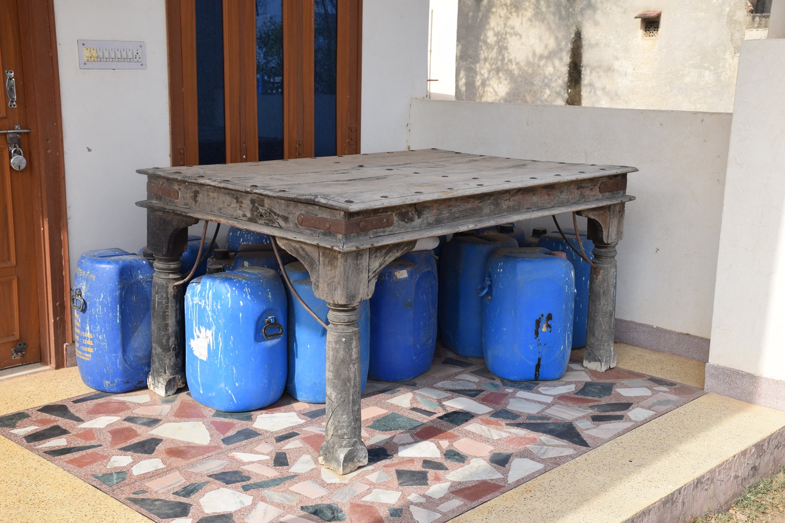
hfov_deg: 43.6
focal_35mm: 45
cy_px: 262
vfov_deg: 29.9
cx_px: 392
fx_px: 981
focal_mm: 30
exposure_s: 1/250
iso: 200
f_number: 8
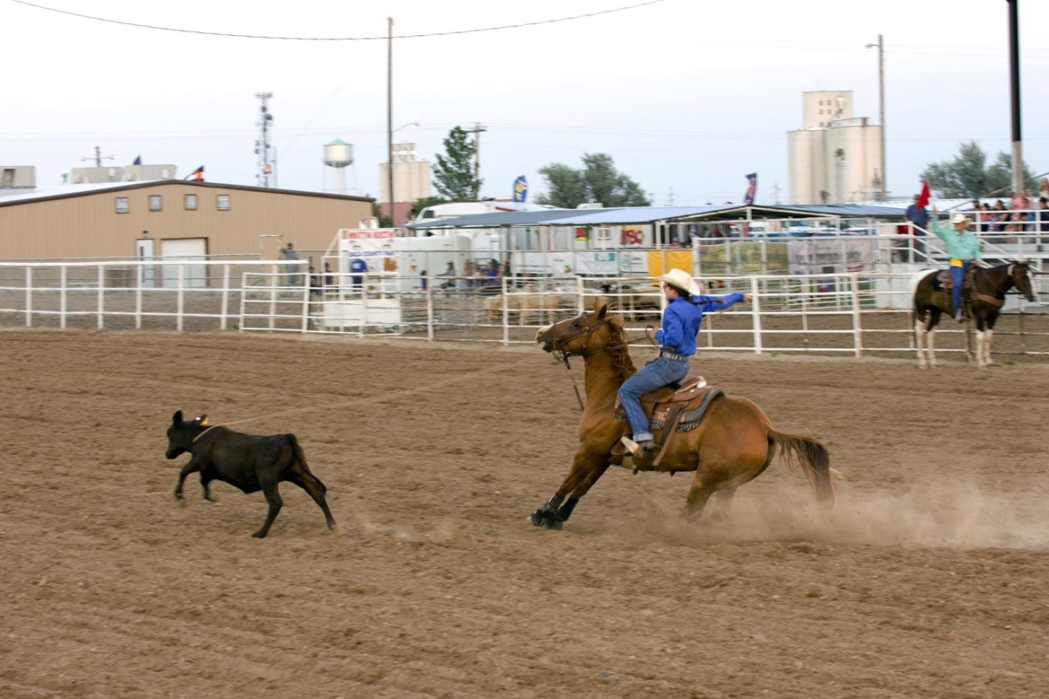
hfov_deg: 16.7
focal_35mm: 123
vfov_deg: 11.1
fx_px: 3583
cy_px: 350
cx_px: 524
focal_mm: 82
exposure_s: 1/125
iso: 800
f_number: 5.6
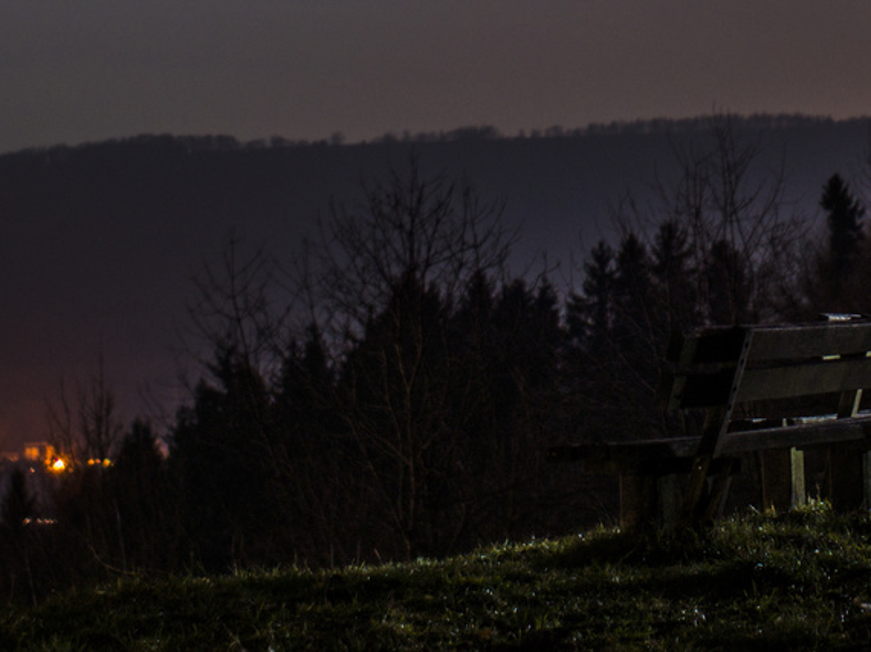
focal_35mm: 123
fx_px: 3094
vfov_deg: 11.8
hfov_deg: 16.0
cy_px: -111
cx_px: 587
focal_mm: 30
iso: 100
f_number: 1.4
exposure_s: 30
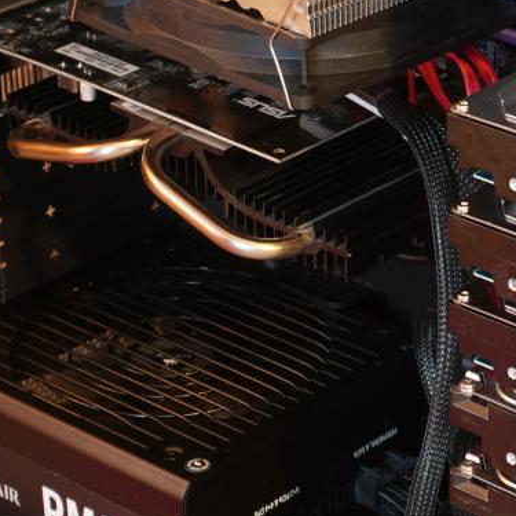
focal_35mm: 150
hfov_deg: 11.6
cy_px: 381
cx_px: 472
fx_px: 2533
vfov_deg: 11.6
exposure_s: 10
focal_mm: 23
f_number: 5
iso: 100
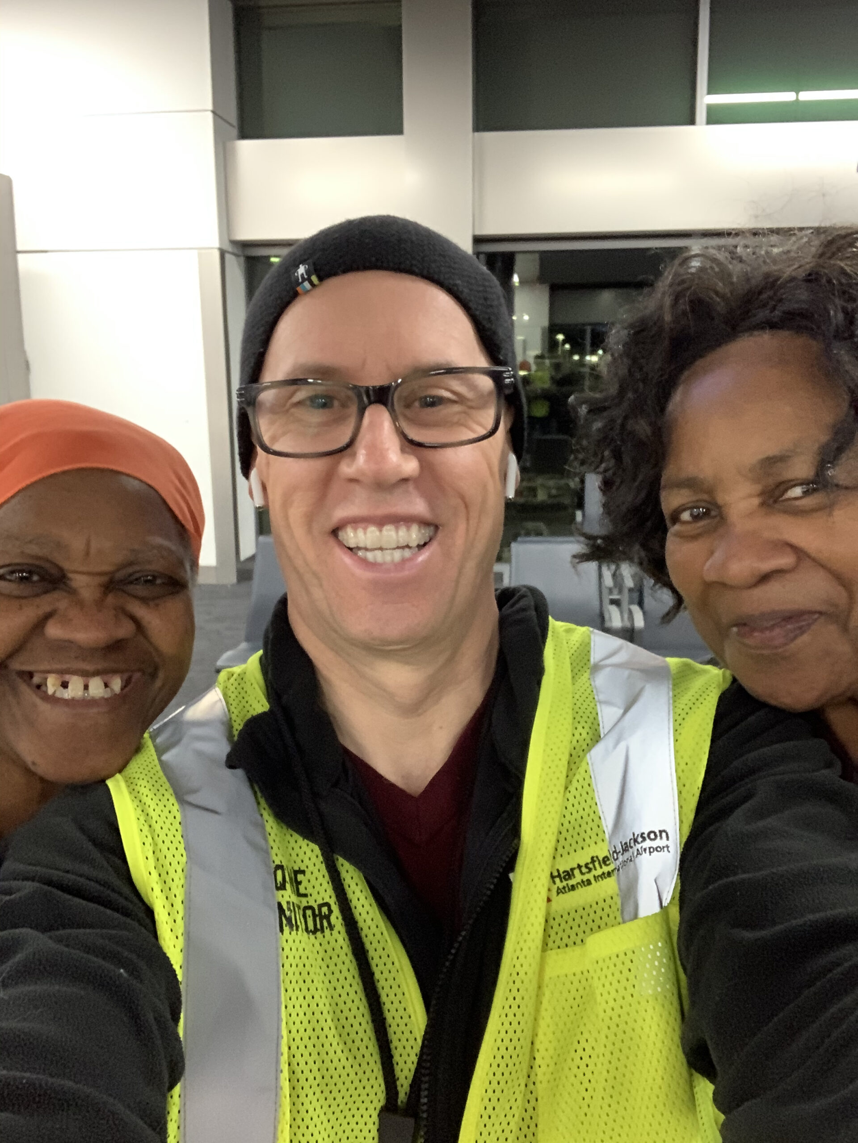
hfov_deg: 44.2
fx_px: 1058
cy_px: 572
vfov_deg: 56.8
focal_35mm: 32
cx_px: 429
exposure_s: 1/24
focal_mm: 2.87
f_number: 2.2
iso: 500
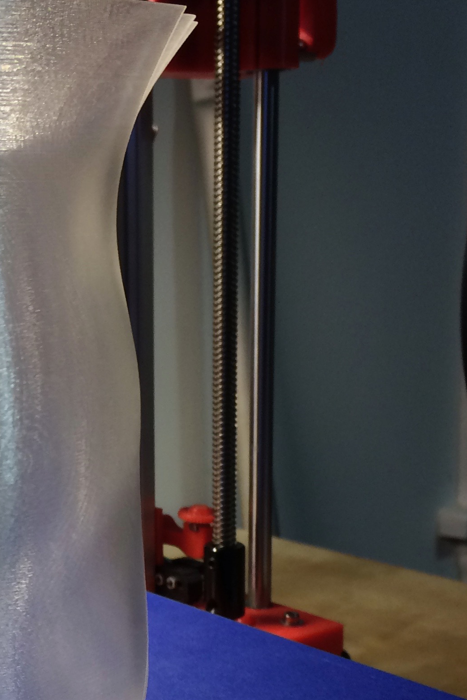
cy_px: 509
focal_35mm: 63
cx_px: -43
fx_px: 1226
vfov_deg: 31.4
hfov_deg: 20.6
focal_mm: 4.15
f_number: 2.2
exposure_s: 1/30
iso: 50
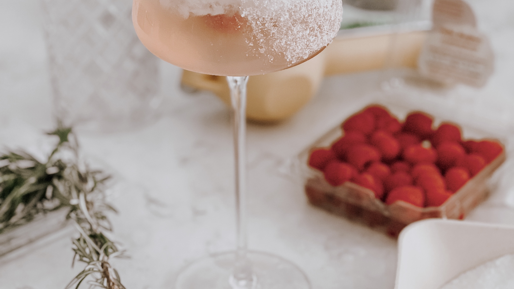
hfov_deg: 19.1
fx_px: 1527
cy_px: 73
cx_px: 257
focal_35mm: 112
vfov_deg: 10.8
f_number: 2.8
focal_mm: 9
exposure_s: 1/40
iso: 250
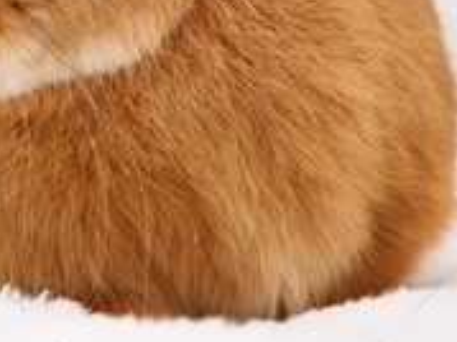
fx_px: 3180
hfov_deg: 8.1
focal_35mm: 241
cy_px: -144
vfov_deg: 6.1
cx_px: -176
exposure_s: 1/125
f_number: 6.4
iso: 200
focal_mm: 50.5
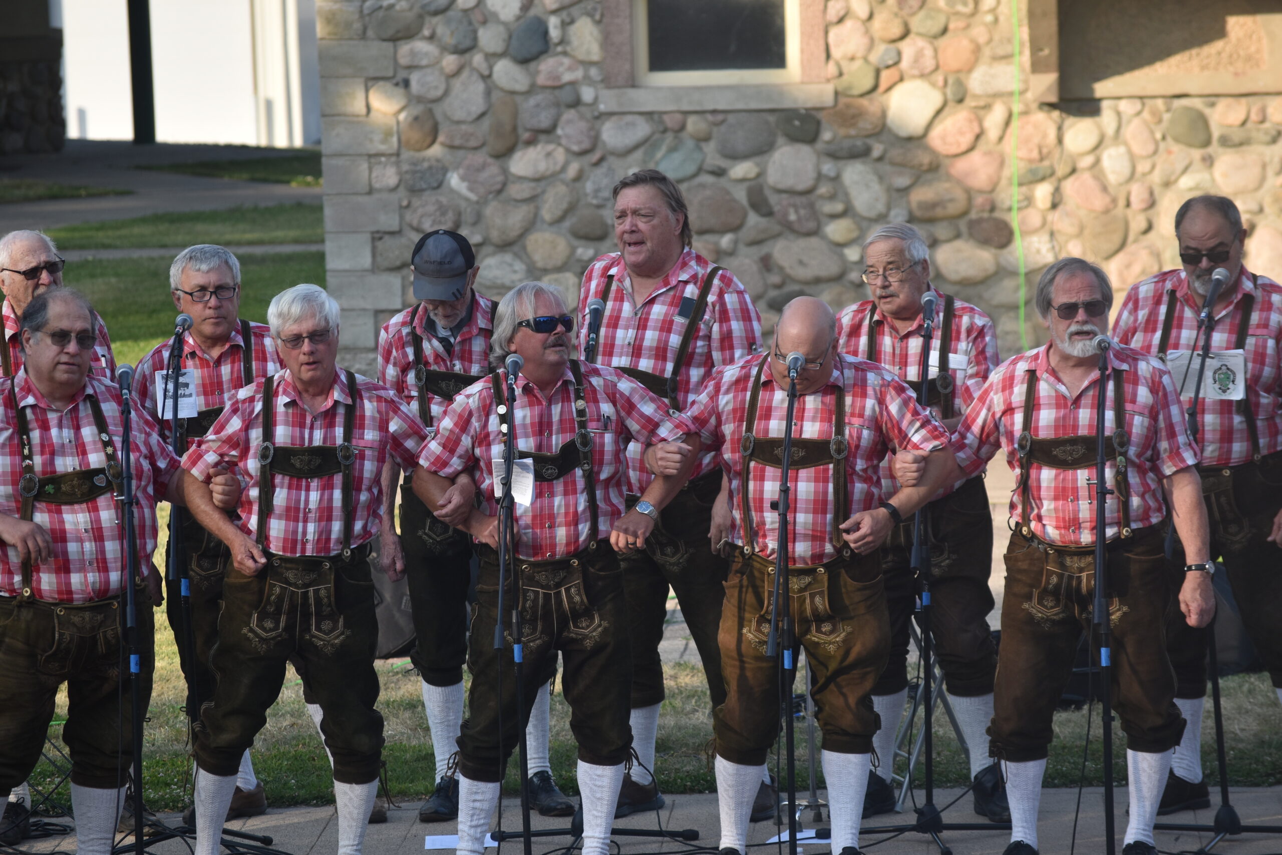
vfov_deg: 7.0
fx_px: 6944
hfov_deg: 10.5
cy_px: 428
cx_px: 641
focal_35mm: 195
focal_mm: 130
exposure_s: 1/500
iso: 200
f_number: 5.6
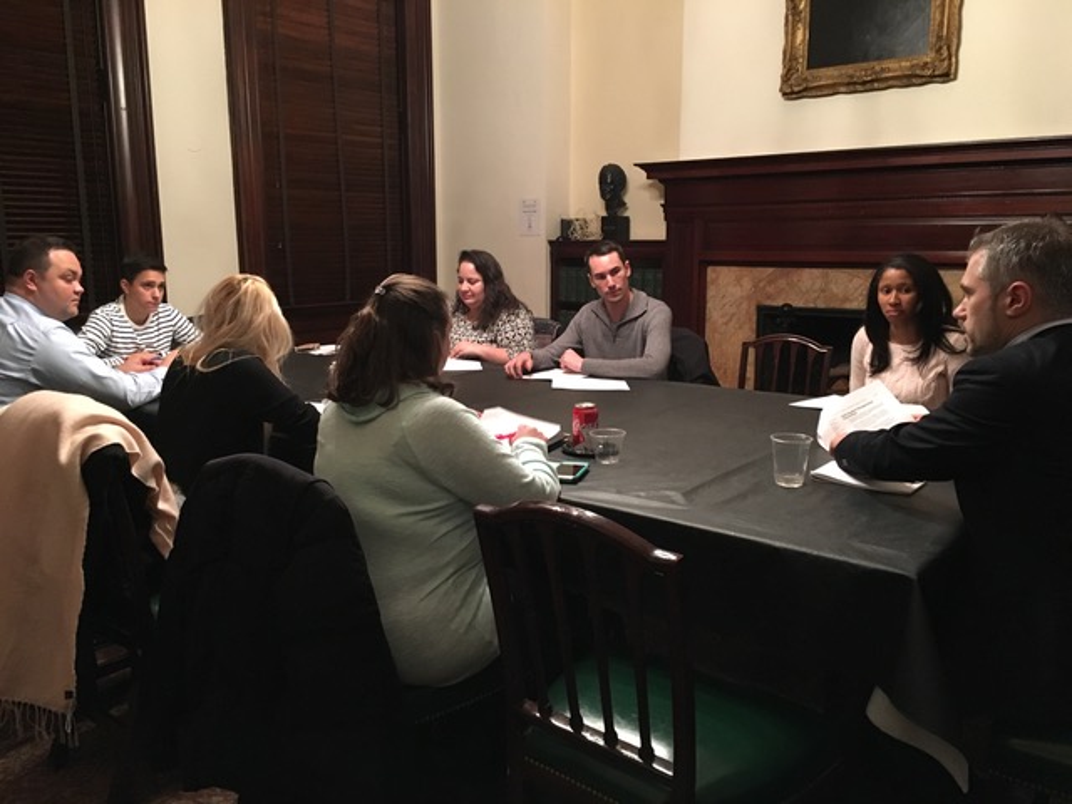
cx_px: 536
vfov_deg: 48.2
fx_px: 898
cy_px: 402
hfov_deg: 61.7
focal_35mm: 29
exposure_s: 1/15
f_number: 2.2
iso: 250
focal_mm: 4.15
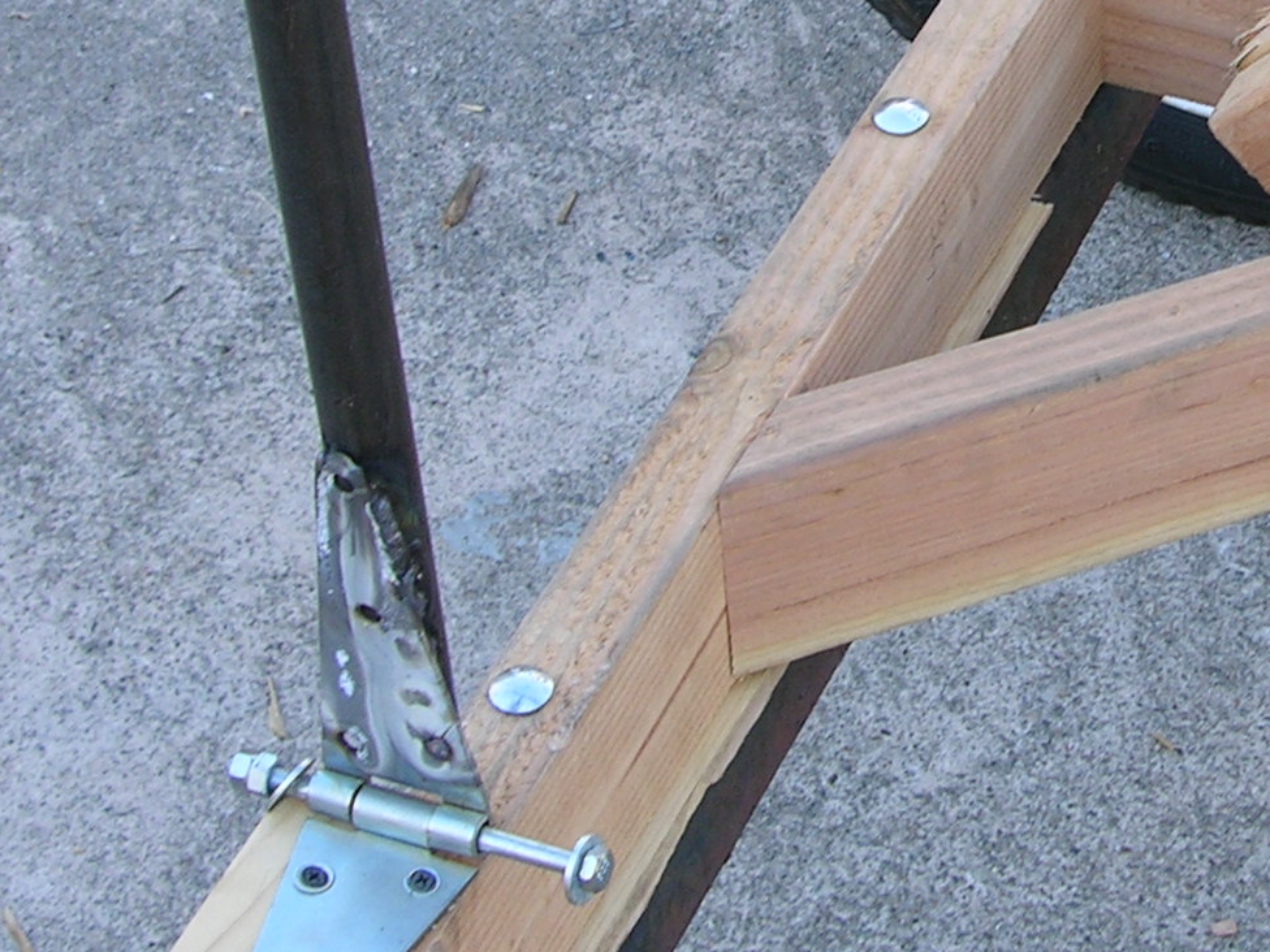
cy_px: 31
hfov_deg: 16.6
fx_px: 4293
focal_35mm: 117
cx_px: 1189
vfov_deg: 12.5
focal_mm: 8.9
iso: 50
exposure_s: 1/58.2
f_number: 3.2
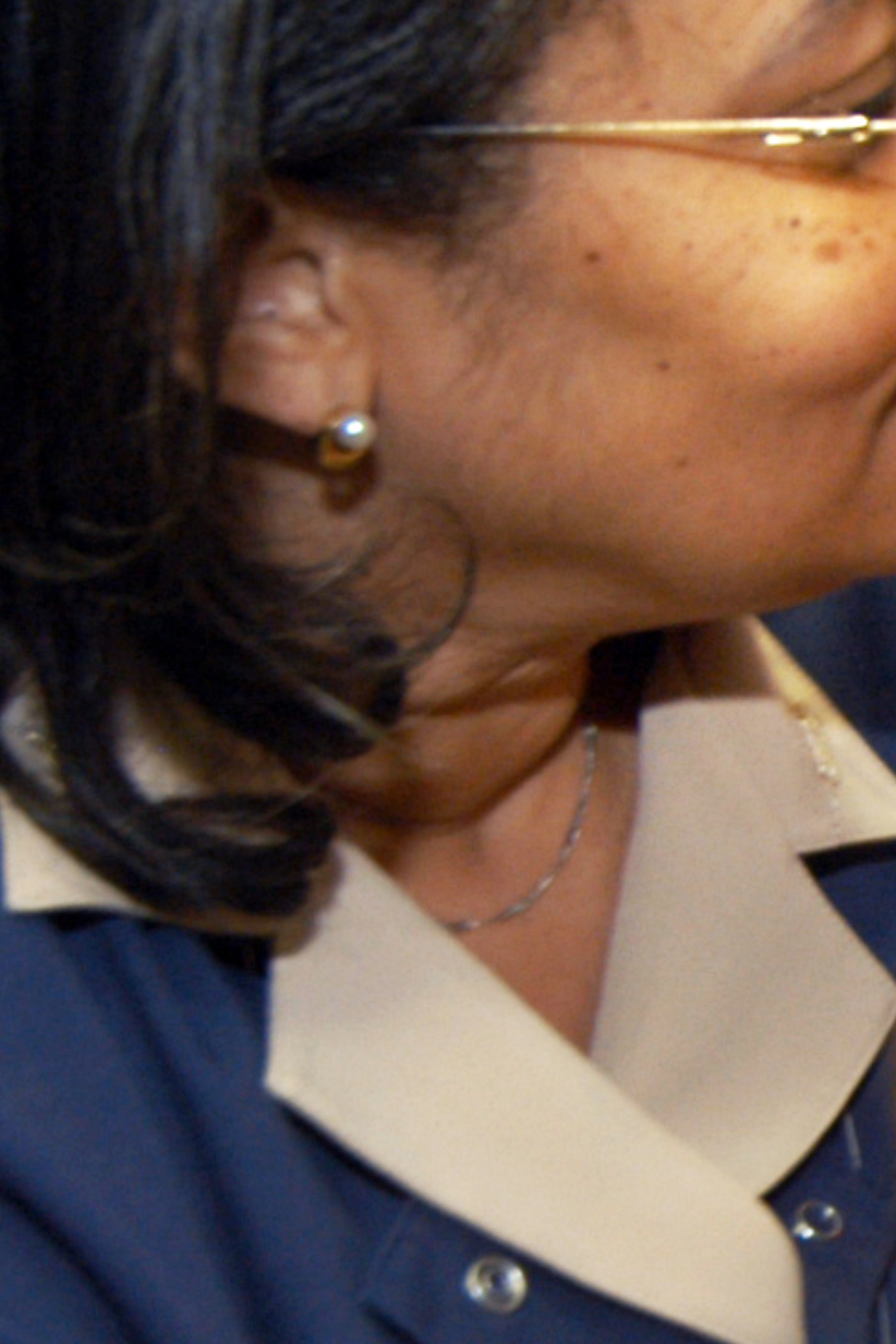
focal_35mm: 99
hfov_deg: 12.2
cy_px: 1034
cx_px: 1814
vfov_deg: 20.4
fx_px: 3696
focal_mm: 16
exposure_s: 1/60
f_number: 5.6
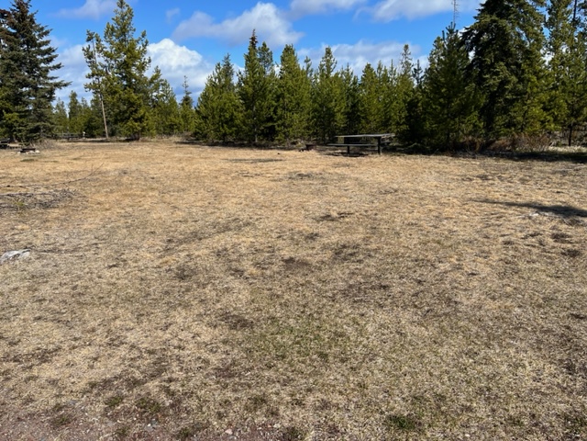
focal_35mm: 26
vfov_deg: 53.1
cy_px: 220
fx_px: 441
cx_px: 294
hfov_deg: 67.3
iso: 50
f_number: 1.6
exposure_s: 1/3521
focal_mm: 5.1
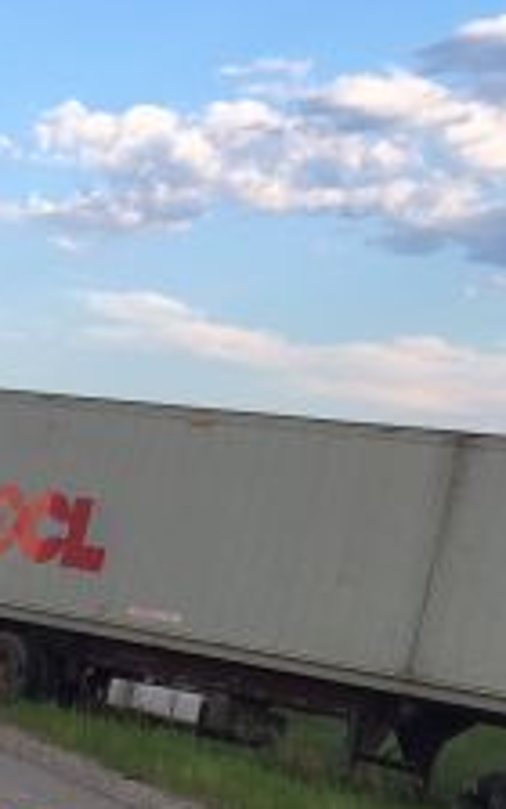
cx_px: 278
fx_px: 2184
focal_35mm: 99
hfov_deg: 13.2
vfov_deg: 21.0
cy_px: 498
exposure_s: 1/452
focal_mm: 4.15
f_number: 2.2
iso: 25
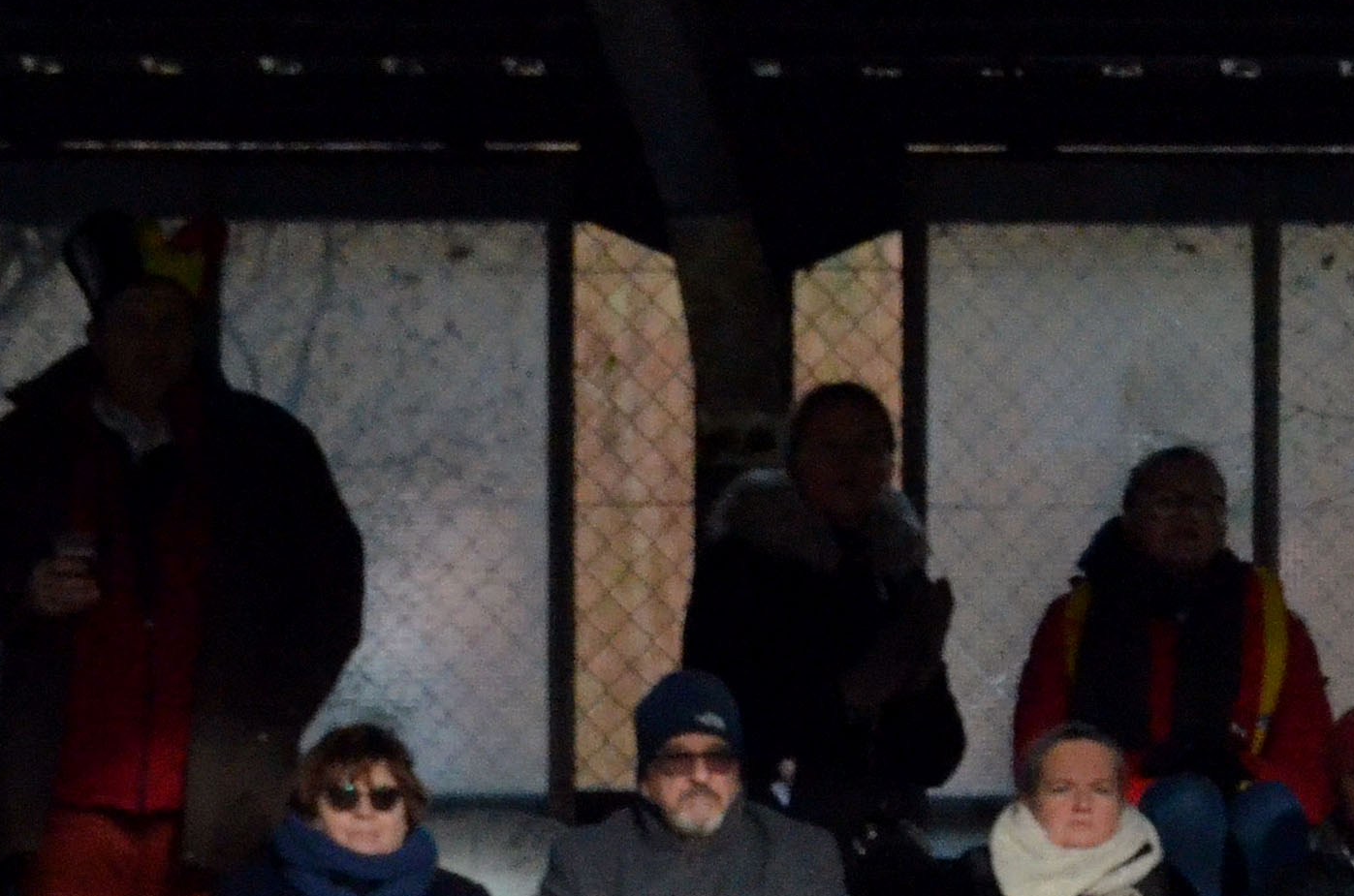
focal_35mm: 1029
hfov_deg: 2.0
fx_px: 38618
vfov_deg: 1.3
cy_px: 1092
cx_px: 2028
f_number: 8
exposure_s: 1/2000
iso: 4000
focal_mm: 200
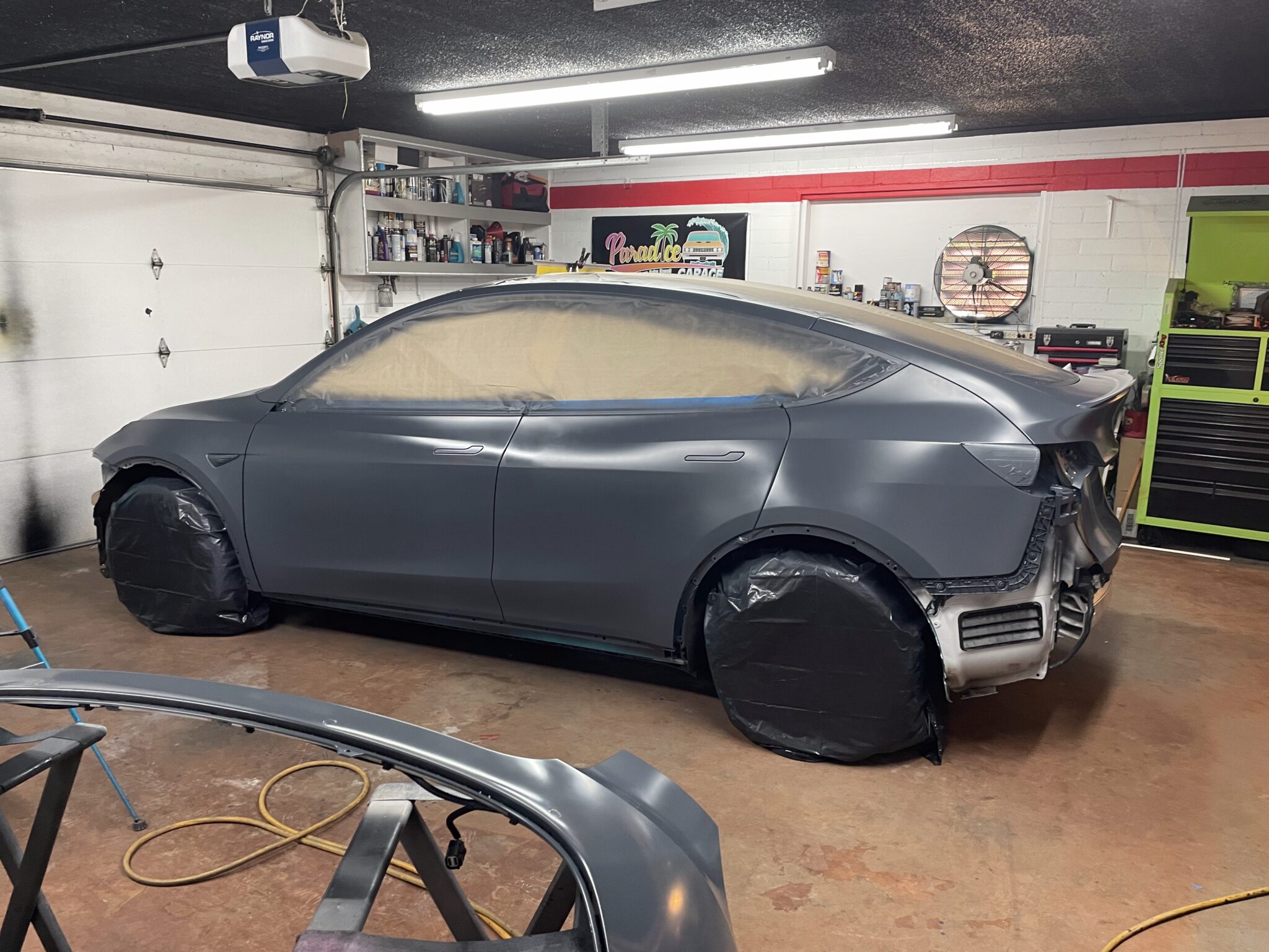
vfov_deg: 53.1
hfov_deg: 67.3
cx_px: 634
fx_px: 953
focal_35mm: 26
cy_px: 476
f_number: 1.6
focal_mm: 4.2
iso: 100
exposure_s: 1/41
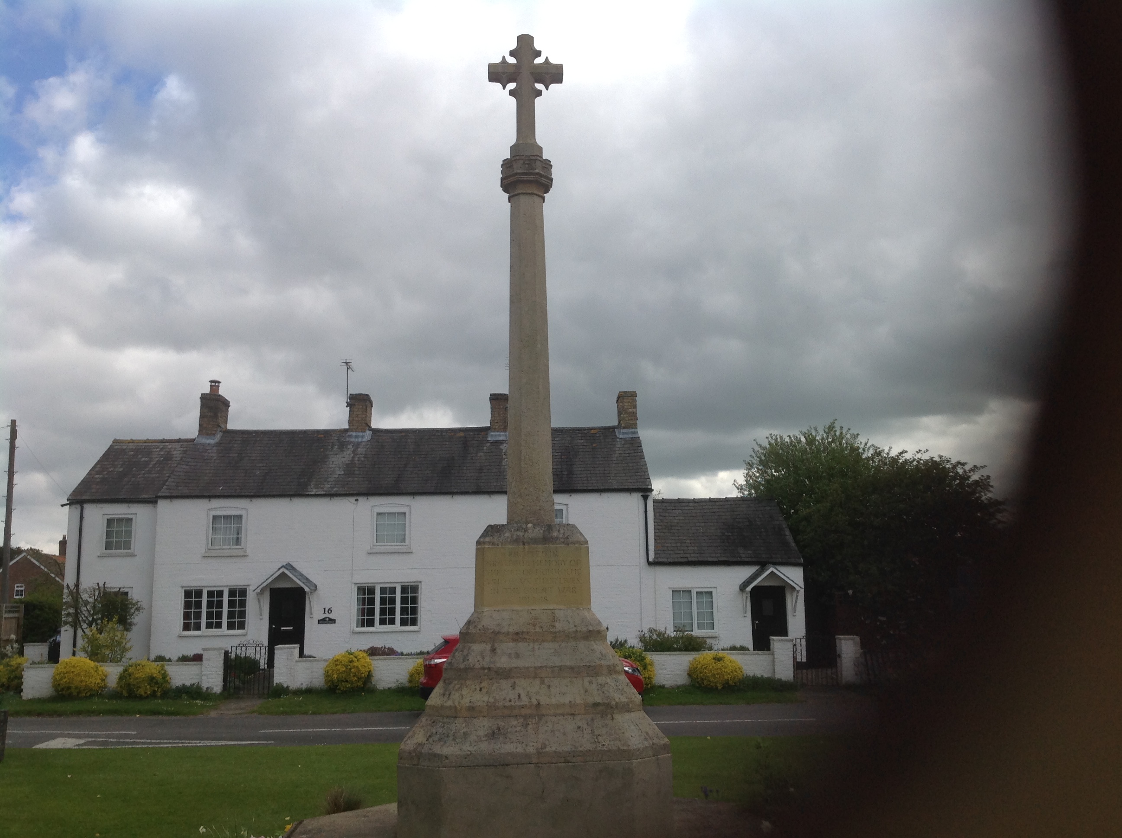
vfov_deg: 40.6
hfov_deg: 52.7
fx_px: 1133
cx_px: 561
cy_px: 419
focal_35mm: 35
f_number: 2.4
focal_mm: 4.28
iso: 50
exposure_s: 1/1439
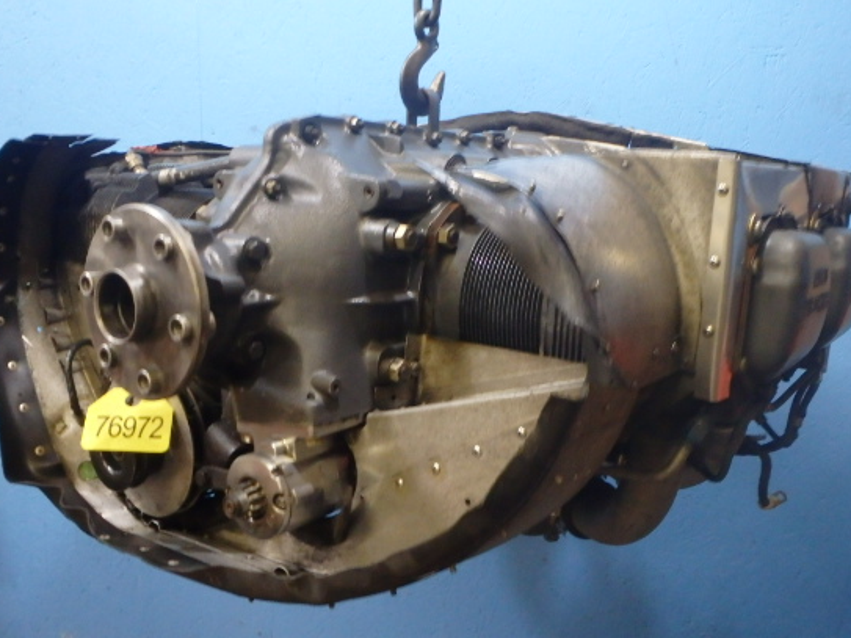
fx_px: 811
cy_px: 337
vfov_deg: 42.9
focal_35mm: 33
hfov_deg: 55.4
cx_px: 429
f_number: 3.9
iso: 800
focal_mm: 5
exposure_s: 1/13
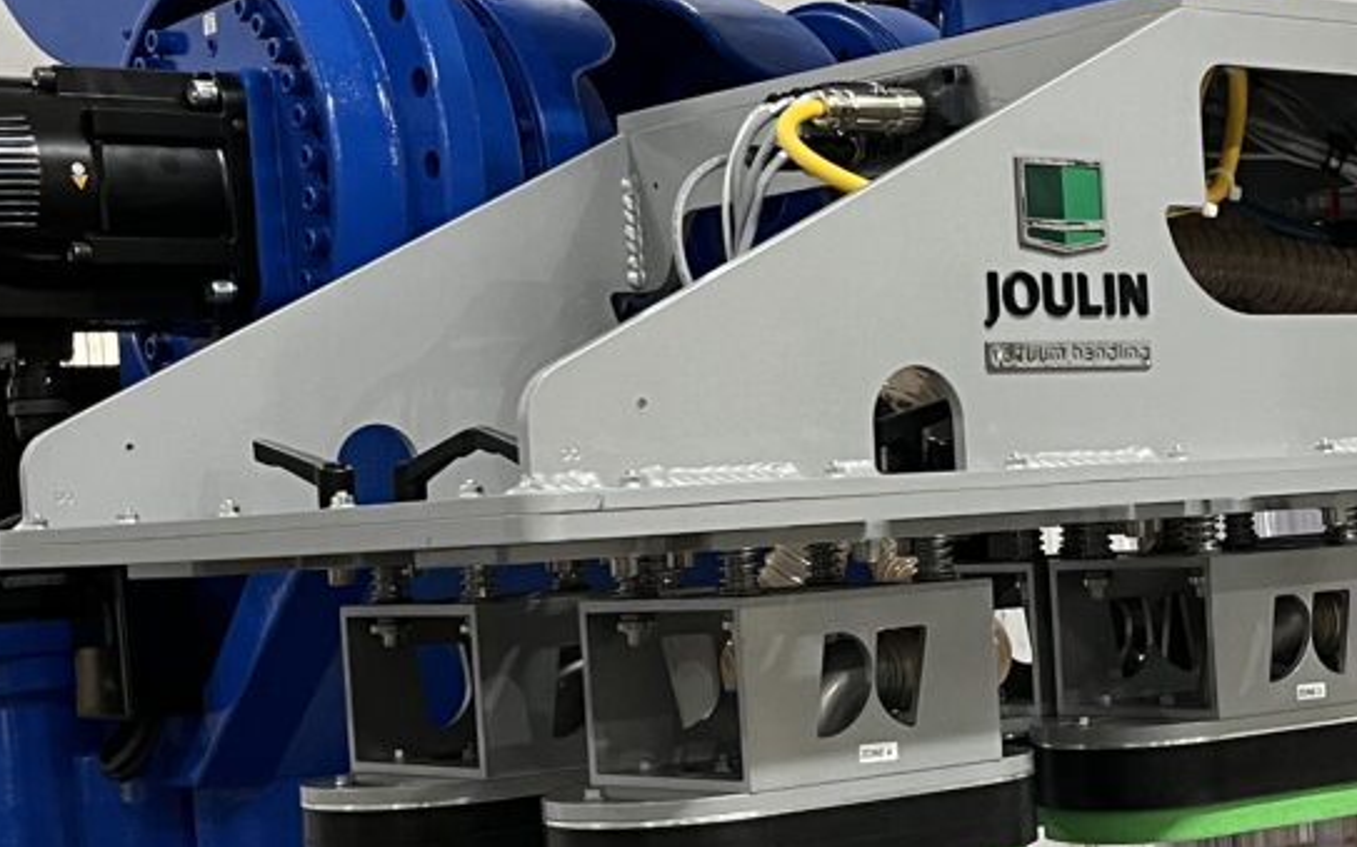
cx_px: 1160
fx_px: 2884
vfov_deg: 16.6
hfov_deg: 25.8
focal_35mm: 78
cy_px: 657
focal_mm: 5.1
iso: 400
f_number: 1.6
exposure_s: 1/40
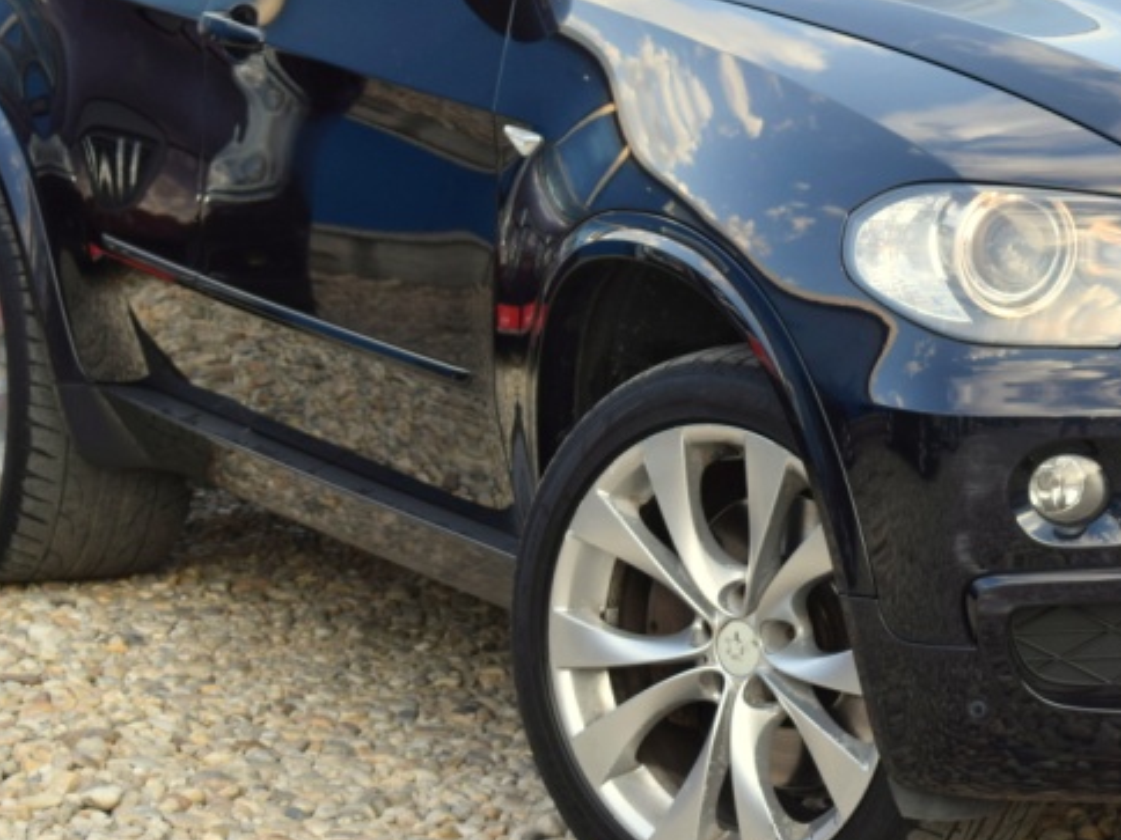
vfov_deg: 8.8
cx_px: 1008
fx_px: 5441
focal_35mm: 168
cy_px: 258
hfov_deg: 11.7
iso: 400
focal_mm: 55
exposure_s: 1/125
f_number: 5.6
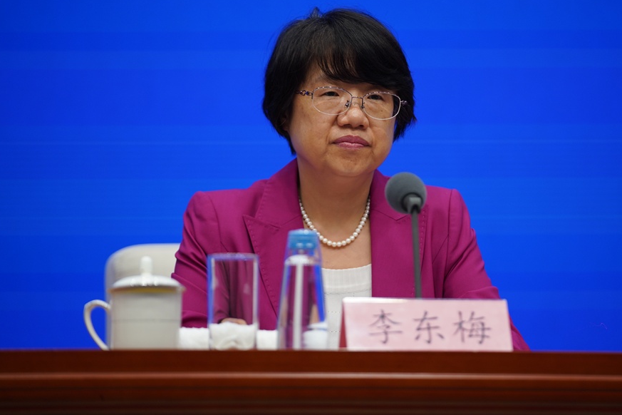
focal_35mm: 235
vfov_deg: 5.8
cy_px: 174
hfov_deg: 8.8
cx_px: 349
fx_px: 4060
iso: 400
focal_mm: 171
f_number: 2.8
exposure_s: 1/160
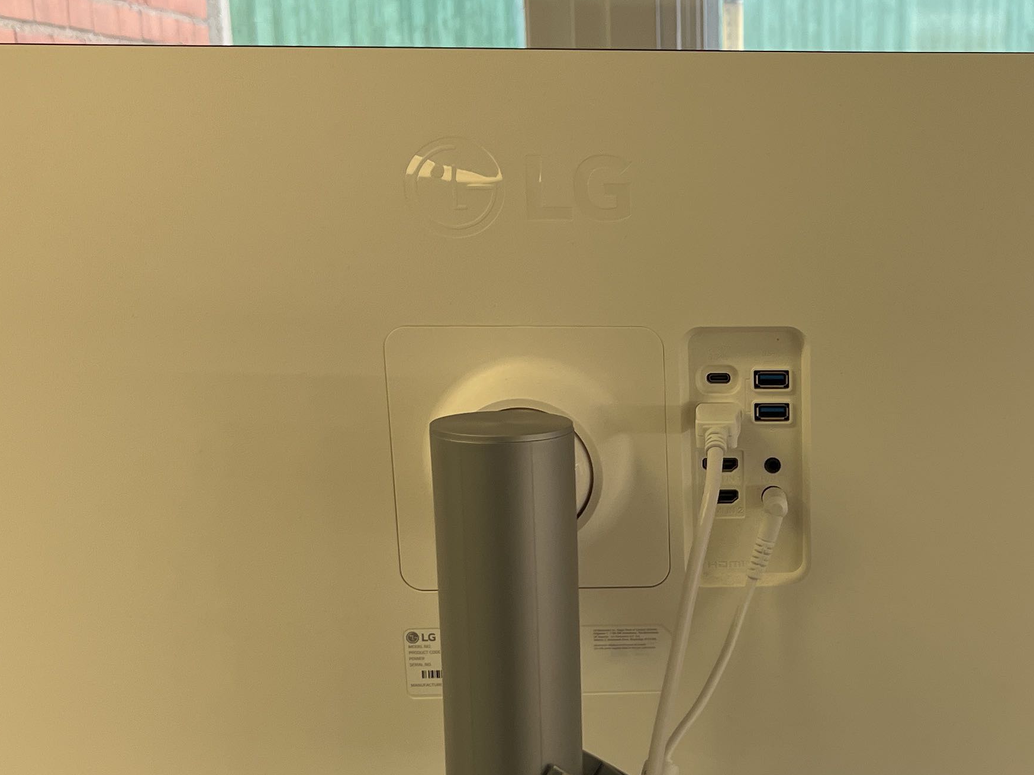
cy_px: 561
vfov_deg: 24.2
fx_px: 1792
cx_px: 883
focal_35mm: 60
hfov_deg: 31.0
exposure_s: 1/100
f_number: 1.5
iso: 64
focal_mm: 5.7
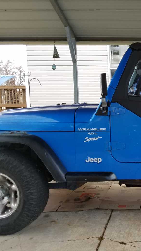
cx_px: 163
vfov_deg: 49.4
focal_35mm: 41
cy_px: 124
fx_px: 272
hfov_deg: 26.2
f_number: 1.7
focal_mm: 4.2
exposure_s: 1/180
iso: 50
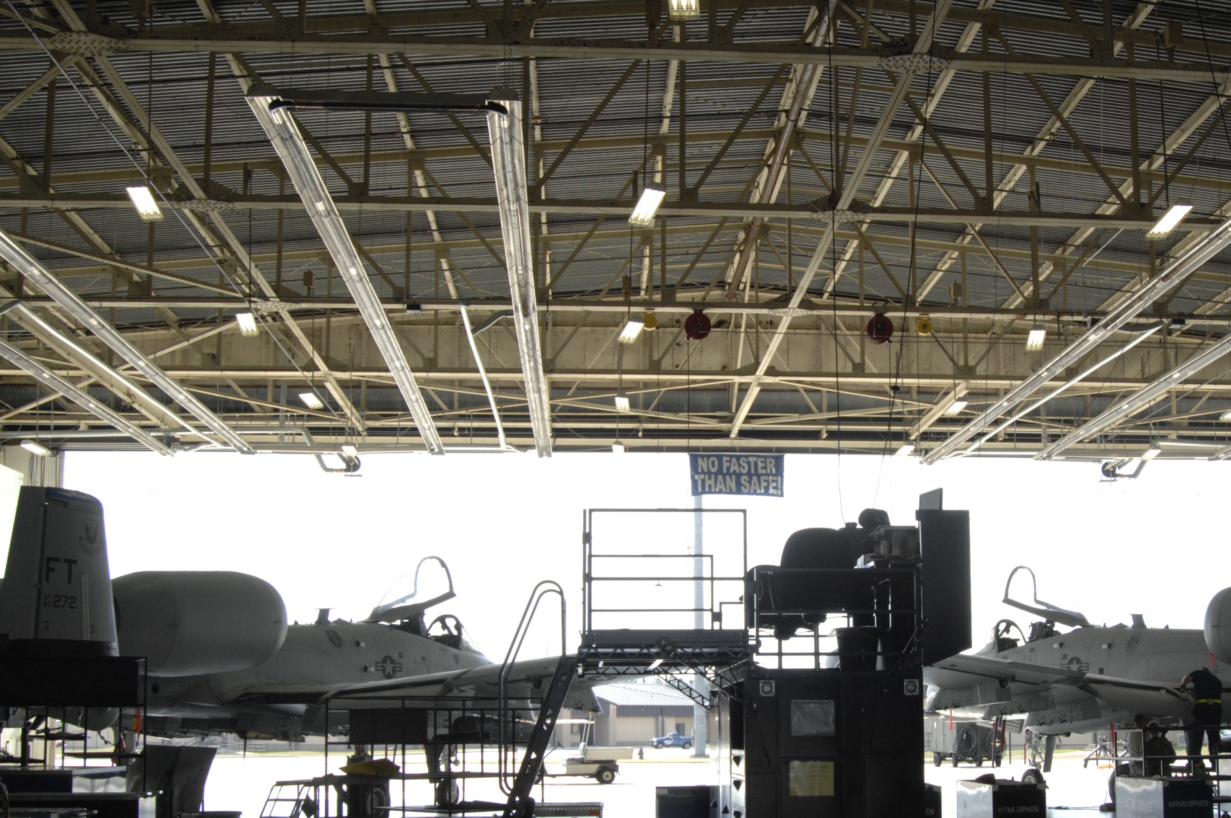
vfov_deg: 27.9
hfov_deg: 40.8
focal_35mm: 48
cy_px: 511
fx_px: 1639
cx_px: 785
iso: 320
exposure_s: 1/125
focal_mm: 24
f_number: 10
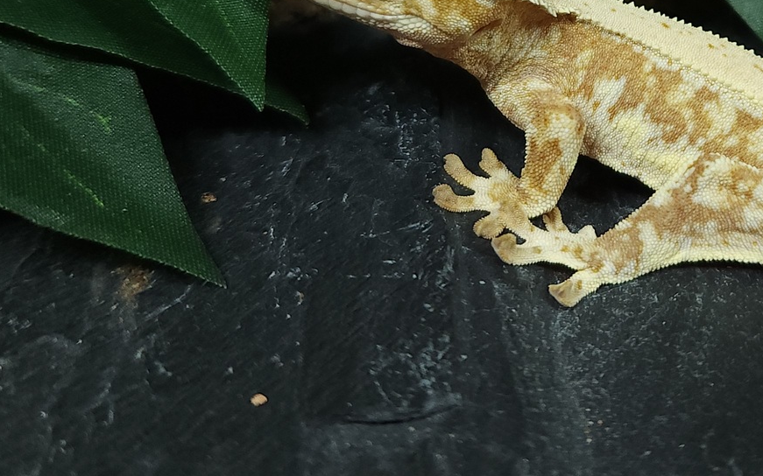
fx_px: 1164
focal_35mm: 56
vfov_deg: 22.3
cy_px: 0
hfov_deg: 35.1
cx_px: 615
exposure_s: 1/60
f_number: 1.8
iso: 160
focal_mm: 5.4
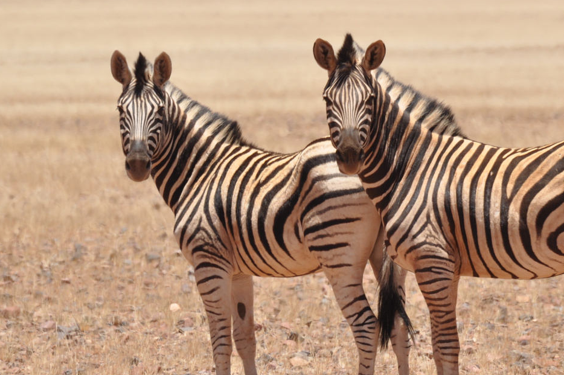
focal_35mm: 783
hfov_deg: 2.6
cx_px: 387
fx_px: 12256
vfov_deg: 1.8
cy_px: 201
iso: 200
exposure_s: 1/350
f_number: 11
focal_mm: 300
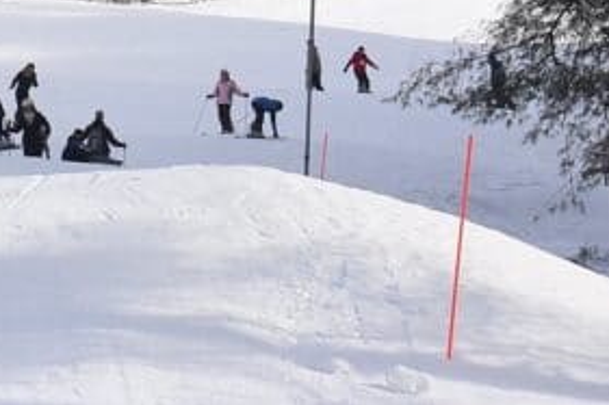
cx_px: -466
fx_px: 6661
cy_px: -334
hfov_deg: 5.2
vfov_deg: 3.5
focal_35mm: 394
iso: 250
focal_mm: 72
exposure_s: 1/400
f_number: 10
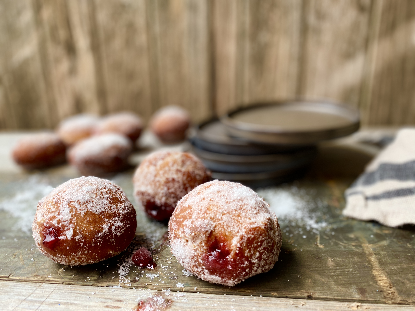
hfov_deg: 67.3
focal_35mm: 26
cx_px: 208
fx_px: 312
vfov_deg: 53.1
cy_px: 156
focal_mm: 4.25
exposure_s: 1/121
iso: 50
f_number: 1.8
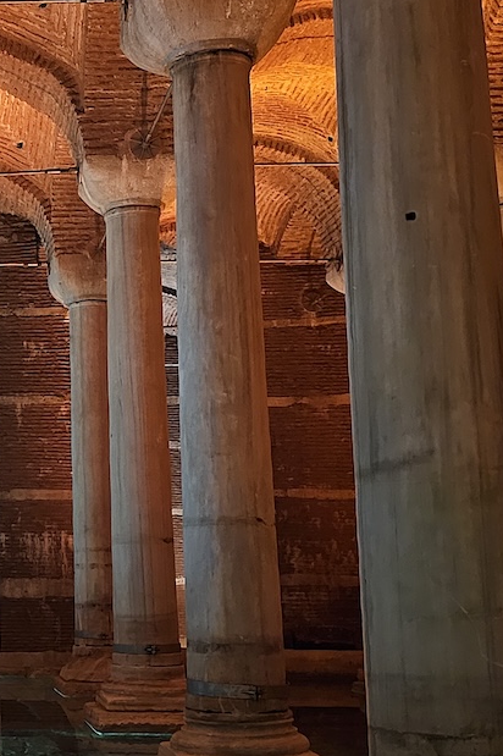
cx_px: -99
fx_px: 1217
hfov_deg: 21.7
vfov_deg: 34.5
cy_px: 420
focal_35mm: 58
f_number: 1.7
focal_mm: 6.3
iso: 1250
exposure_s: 1/20
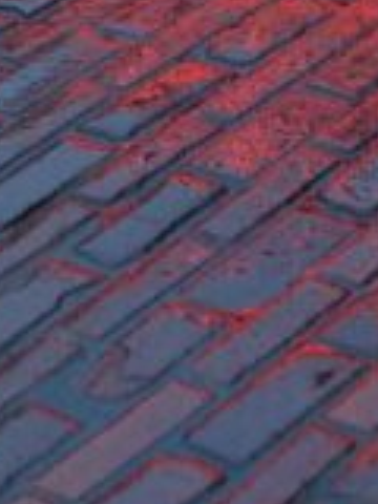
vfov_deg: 8.6
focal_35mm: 182
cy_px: -1115
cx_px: 674
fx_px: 2650
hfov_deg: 7.9
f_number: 1.8
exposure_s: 1/120
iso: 138
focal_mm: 4.44
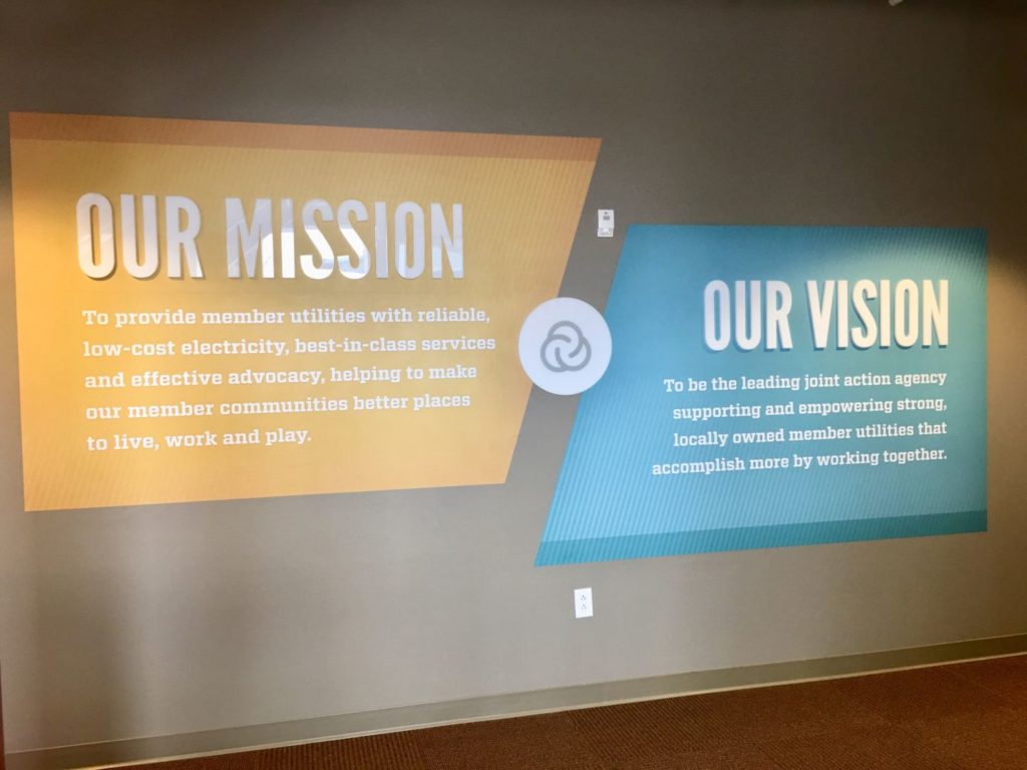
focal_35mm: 29
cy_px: 385
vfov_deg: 48.2
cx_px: 514
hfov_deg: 61.7
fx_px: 860
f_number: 2.2
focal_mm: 4.15
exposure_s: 1/15
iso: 40
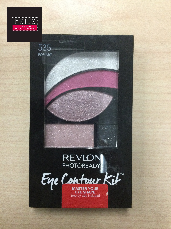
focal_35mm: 31
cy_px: 114
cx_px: 86
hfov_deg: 45.4
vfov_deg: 58.4
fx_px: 204
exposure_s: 1/30
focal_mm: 3.3
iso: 200
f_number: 2.4
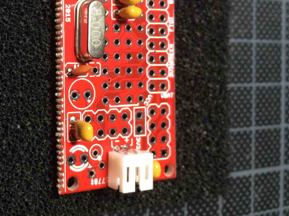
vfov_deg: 27.3
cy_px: 63
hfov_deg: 34.4
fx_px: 442
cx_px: 34
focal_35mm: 53
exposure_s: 1/33
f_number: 2.2
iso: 250
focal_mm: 4.15
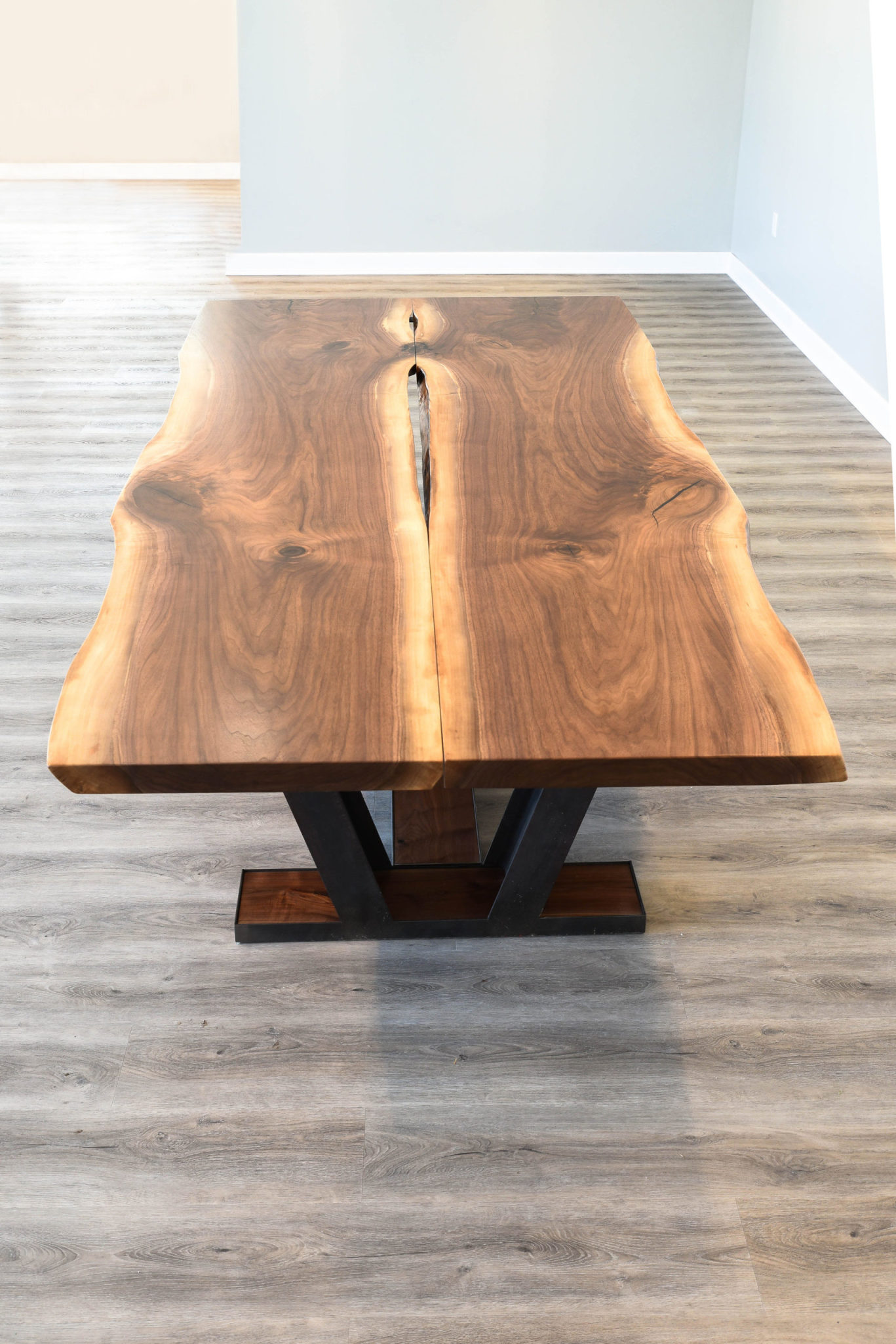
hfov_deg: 36.9
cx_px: 448
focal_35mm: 36
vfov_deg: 53.1
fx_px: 1343
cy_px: 672
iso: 500
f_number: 10
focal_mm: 36
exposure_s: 1/20
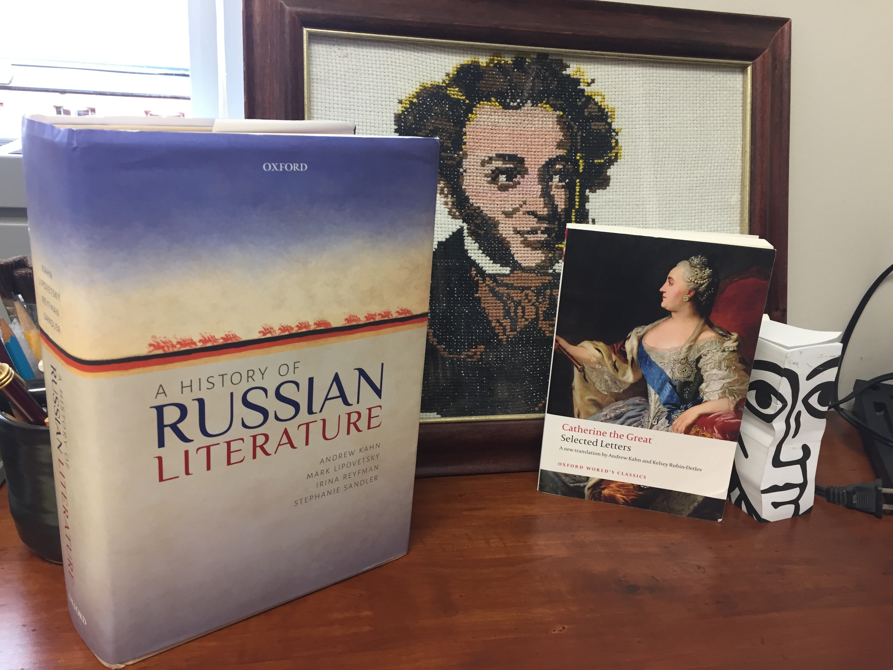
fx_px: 748
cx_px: 446
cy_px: 335
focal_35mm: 29
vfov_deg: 48.2
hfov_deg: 61.7
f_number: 2.2
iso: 64
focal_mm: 4.15
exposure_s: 1/30
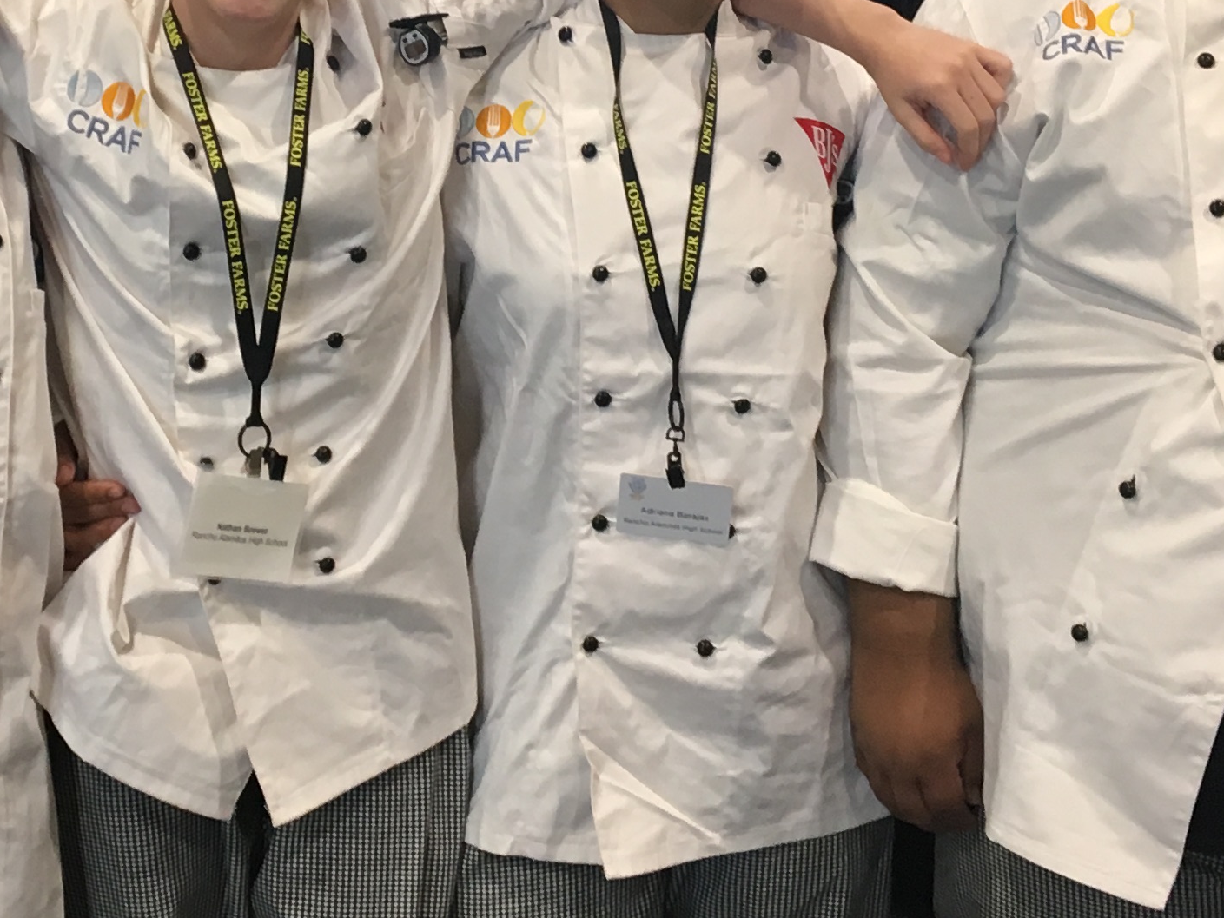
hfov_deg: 23.2
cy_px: -5
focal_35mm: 83
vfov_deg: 17.4
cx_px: 248
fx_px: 2935
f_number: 2.2
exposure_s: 1/30
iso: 64
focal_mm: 4.15
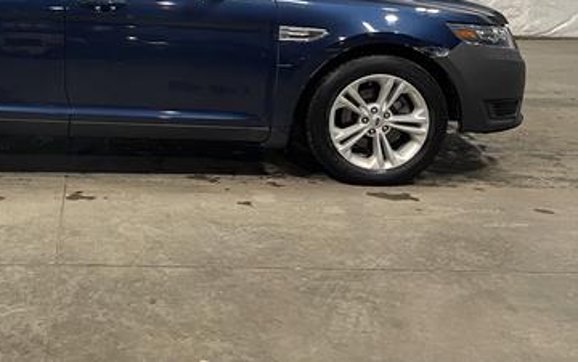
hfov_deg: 39.0
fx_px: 772
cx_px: 92
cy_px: 21
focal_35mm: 49
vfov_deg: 25.3
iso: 80
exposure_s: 1/60
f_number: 1.6
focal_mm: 4.2
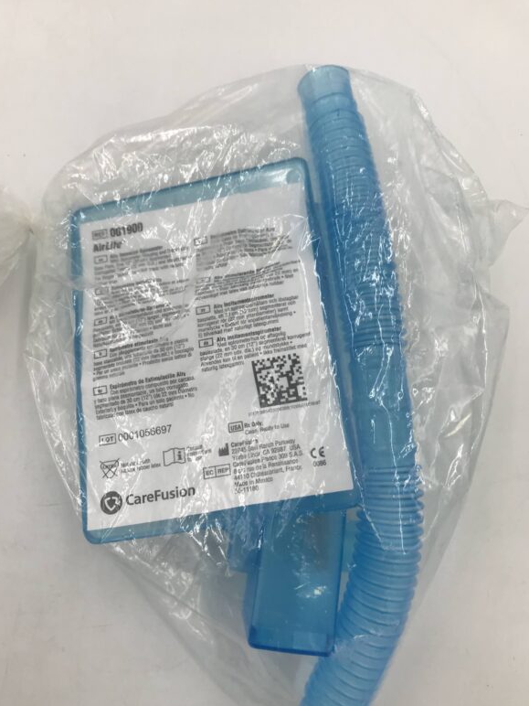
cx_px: 263
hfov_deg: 48.2
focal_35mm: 29
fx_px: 591
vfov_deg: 61.6
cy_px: 363
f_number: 1.8
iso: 25
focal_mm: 3.99
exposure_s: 1/120
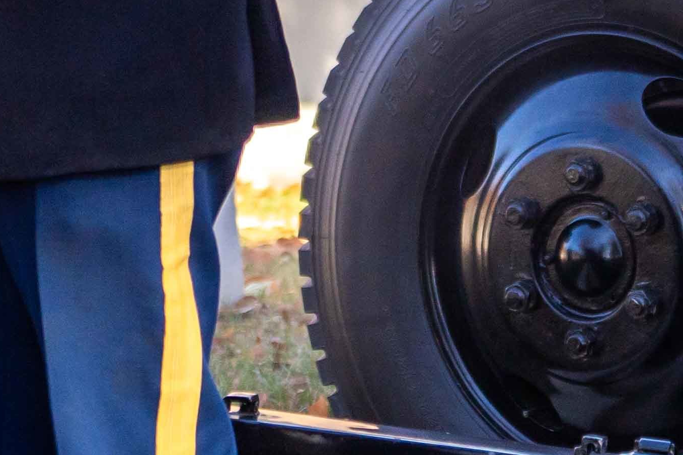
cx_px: 855
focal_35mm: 479
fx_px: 9085
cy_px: -254
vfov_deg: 2.9
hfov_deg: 4.3
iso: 200
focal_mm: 70
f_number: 2.8
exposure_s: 1/1250
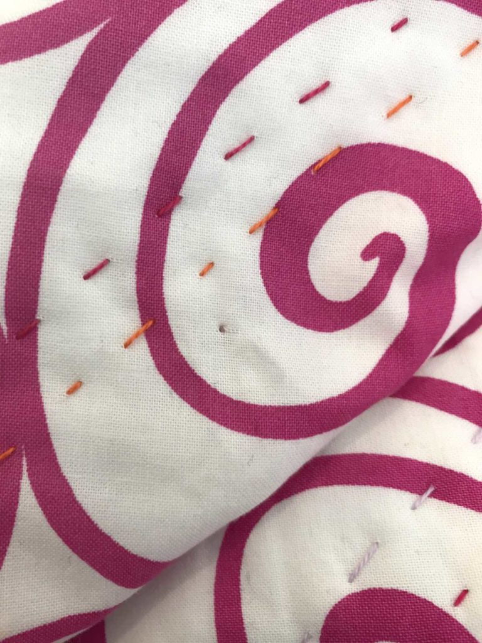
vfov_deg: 63.4
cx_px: 241
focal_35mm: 28
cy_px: 322
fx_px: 520
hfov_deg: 49.7
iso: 32
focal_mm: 3.99
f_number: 1.8
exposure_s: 1/60
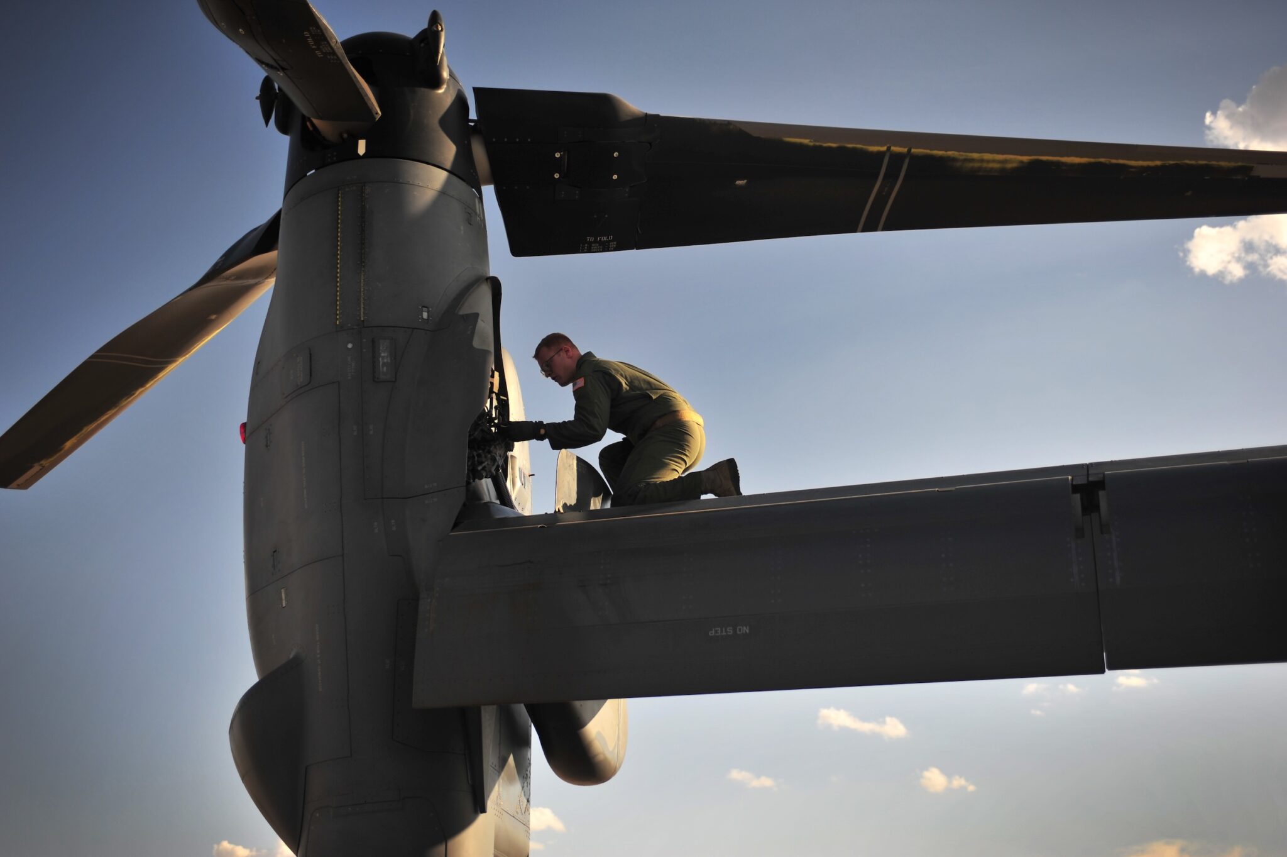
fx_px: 1501
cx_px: 644
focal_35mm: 42
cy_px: 428
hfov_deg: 46.4
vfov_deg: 31.9
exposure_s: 1/4000
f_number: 2.8
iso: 200
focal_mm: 42
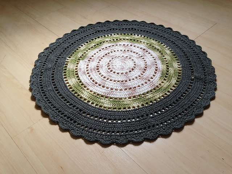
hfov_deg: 55.4
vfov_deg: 42.9
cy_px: 87
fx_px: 221
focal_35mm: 33
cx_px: 116
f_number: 2.4
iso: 50
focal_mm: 4.12
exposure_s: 1/120
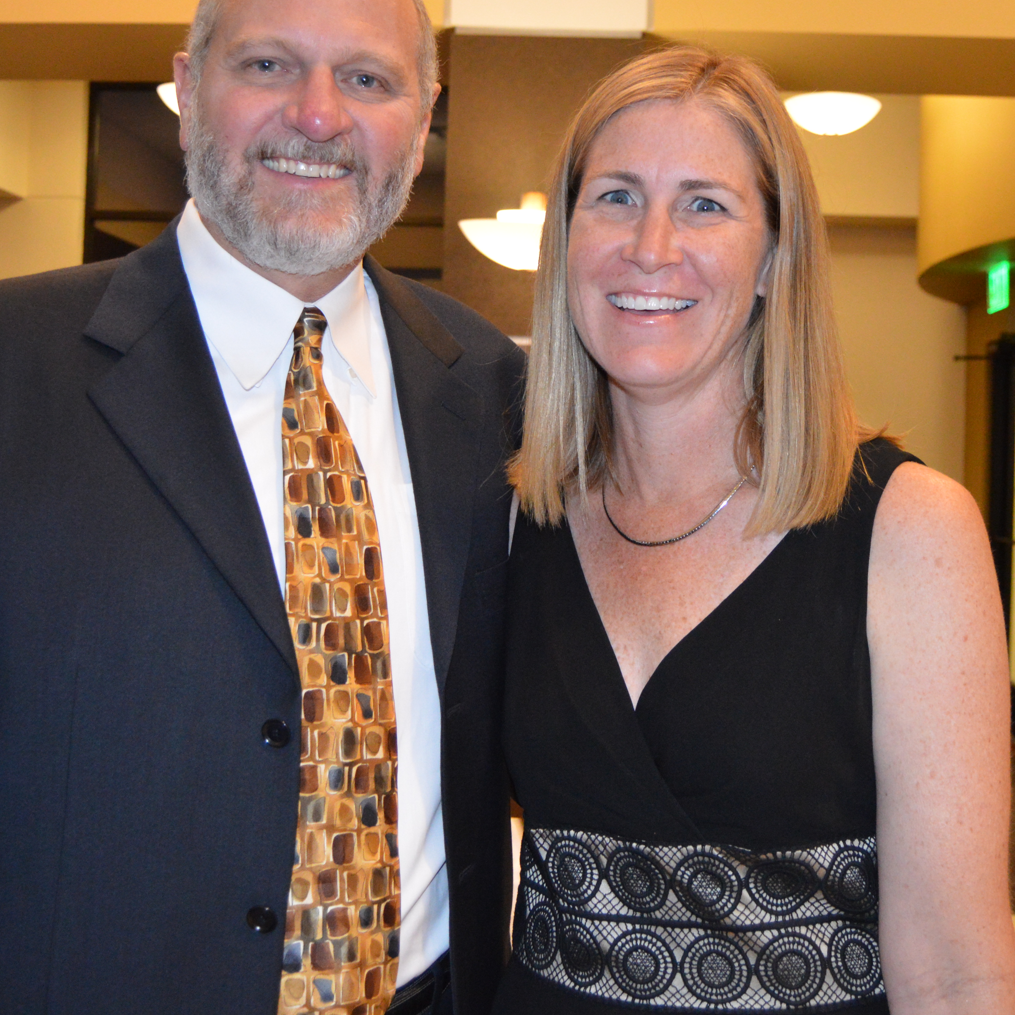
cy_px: 432
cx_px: 517
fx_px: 1452
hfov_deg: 38.5
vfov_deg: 38.4
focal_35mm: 44
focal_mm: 19
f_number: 3.5
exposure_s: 1/60
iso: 2000
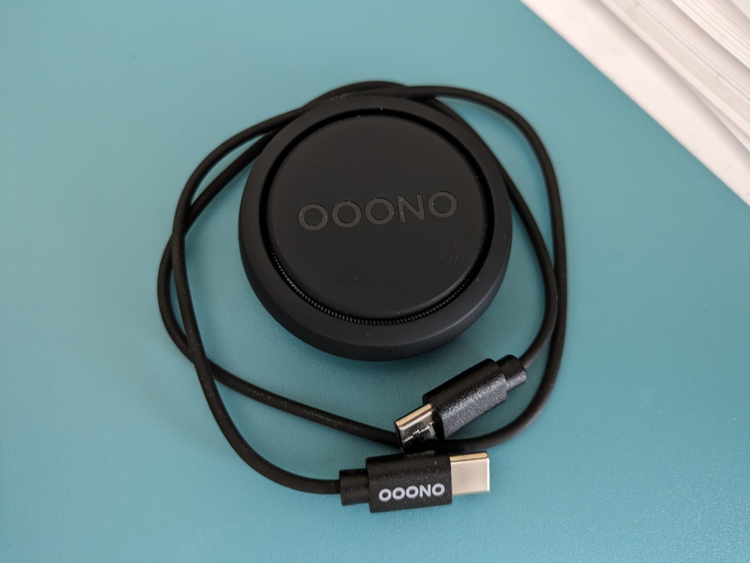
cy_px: 282
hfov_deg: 69.4
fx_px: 542
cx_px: 375
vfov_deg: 54.9
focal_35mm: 25
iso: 353
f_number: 1.89
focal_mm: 5.43
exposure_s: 1/25
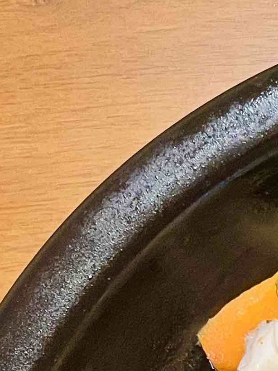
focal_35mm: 128
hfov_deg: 10.5
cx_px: 586
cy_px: 583
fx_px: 1371
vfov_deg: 14.2
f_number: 1.6
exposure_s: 1/60
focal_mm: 5.1
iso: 160
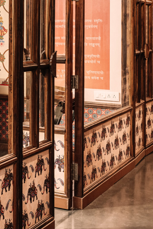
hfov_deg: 17.7
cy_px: 30
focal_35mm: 76
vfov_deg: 25.9
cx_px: 16
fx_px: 484
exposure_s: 4
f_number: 8
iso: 400
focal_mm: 38
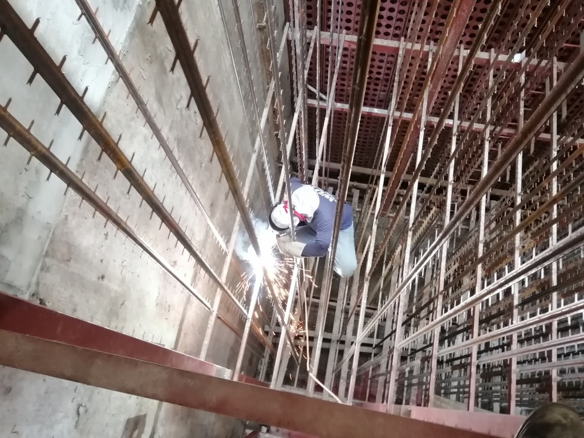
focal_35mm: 26
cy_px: 219
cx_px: 292
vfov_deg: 53.1
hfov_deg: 67.3
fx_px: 439
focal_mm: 3.95
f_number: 1.8
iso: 400
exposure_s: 3
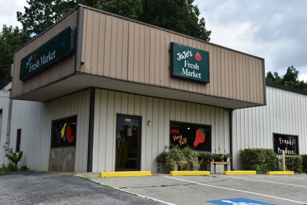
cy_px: 102
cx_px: 154
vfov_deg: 30.9
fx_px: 371
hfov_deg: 45.0
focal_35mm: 44
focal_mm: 29
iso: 100
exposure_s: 1/250
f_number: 8
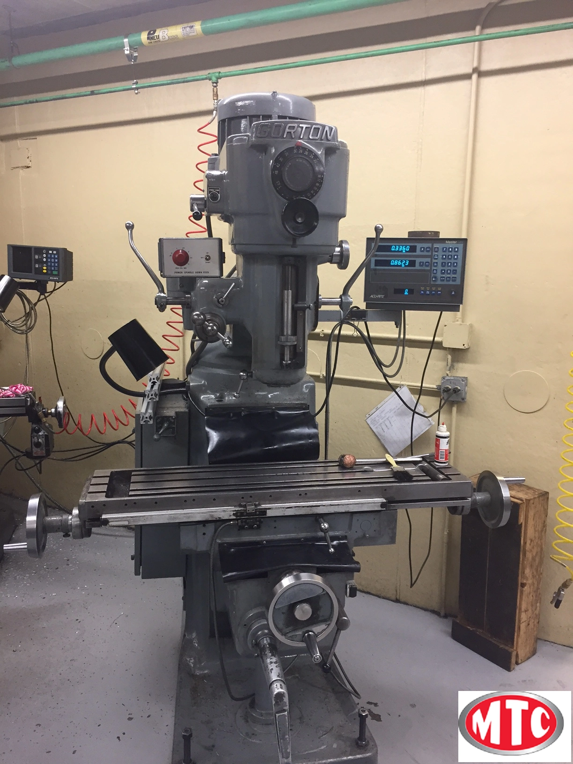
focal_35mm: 29
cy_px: 382
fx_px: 640
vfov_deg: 61.7
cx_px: 286
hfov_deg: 48.2
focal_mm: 4.15
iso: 40
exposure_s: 1/30
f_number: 2.2
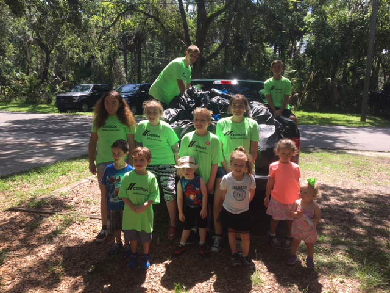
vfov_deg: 48.2
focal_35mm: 29
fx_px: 327
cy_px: 146
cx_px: 195
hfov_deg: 61.7
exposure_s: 1/478
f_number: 2.2
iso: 25
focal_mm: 4.15
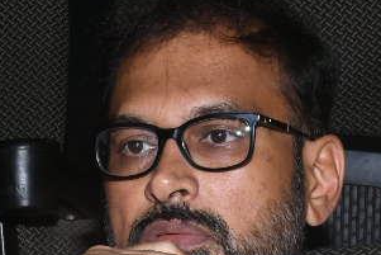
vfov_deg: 7.3
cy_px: 467
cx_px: -142
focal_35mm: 183
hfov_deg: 10.9
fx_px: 1938
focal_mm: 34
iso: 1000
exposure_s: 1/125
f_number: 14
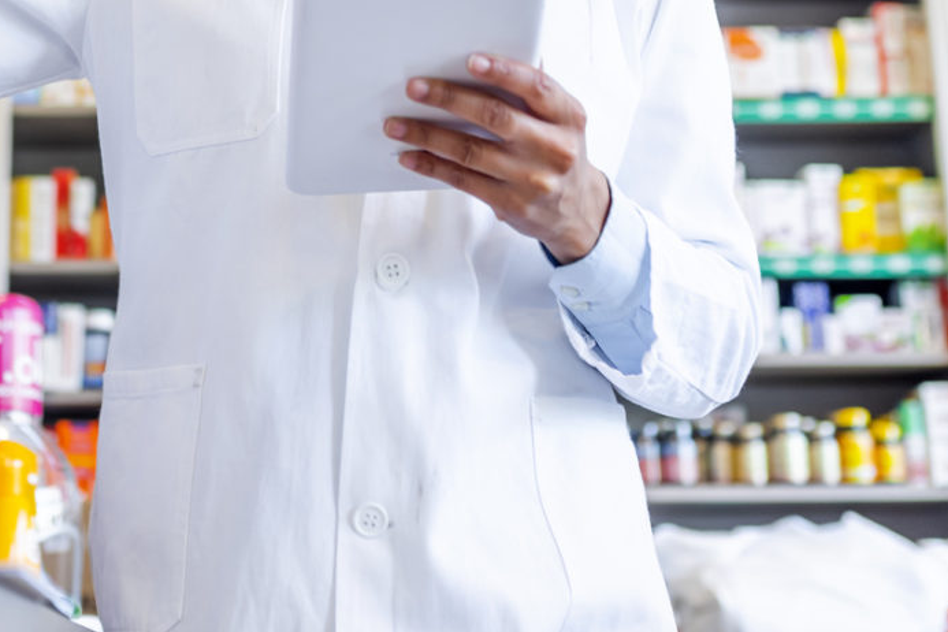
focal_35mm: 97
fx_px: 2554
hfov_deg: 20.9
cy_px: -132
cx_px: 235
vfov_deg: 13.7
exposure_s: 1/100
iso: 250
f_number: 2.2
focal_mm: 35
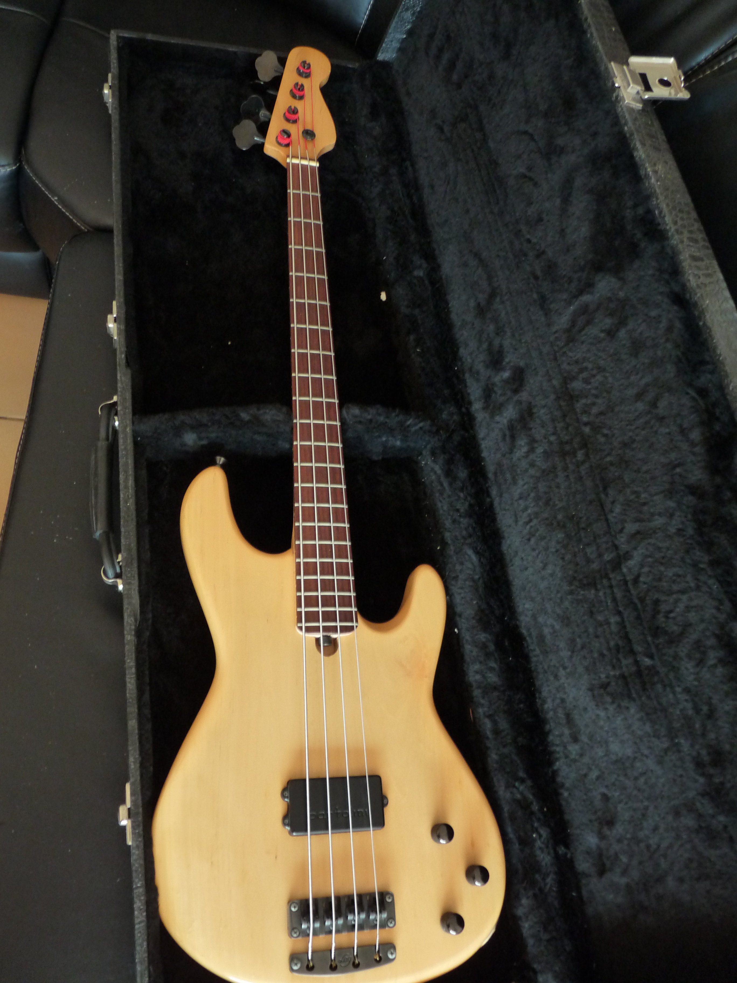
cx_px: 368
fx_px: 766
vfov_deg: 65.3
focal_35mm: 27
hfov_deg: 51.4
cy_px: 492
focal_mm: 4.8
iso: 400
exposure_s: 1/8
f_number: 2.8
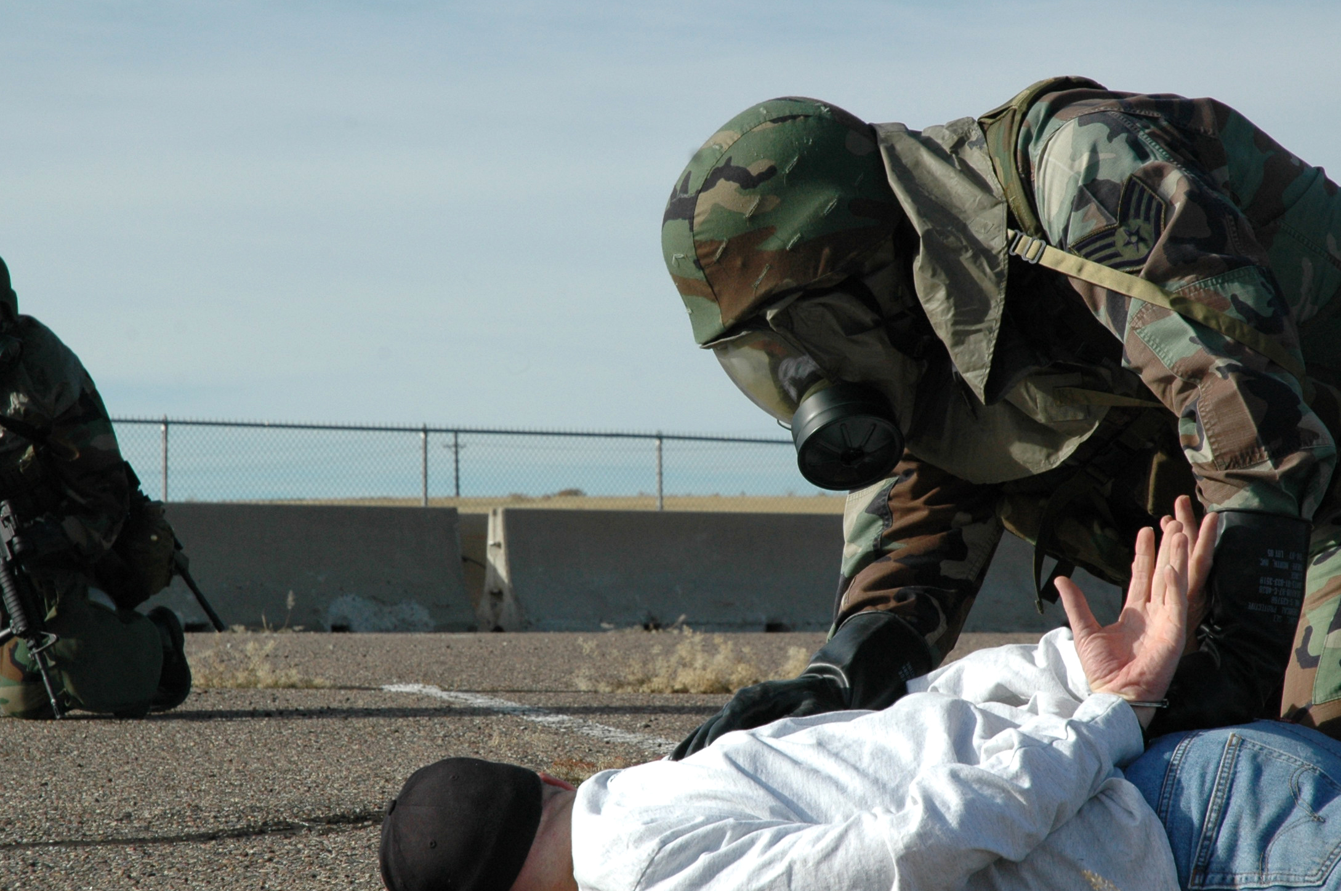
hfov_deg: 14.2
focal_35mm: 145
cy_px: 470
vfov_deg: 9.4
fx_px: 5396
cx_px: 695
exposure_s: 1/500
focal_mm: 70
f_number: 11
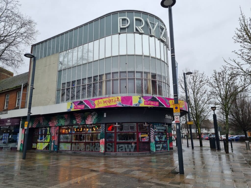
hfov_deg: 67.3
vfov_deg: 53.1
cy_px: 94
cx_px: 126
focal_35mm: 26
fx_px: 189
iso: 50
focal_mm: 5.4
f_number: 1.8
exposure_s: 1/248
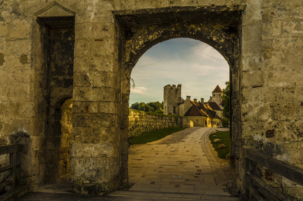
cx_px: 152
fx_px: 315
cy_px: 100
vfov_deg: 35.4
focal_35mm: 38
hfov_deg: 51.3
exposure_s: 1/50
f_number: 11
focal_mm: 25
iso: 100
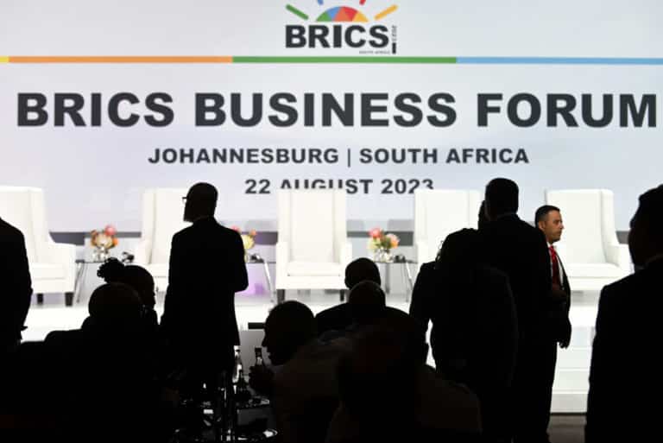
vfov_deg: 19.5
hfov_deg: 28.8
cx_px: 332
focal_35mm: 70
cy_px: 222
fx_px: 1290
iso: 2000
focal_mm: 70
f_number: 4
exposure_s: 1/500
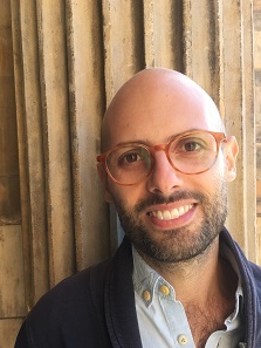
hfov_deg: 36.8
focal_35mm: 39
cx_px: 114
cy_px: 227
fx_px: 392
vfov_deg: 47.2
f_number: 2.2
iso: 25
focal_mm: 4.15
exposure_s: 1/123
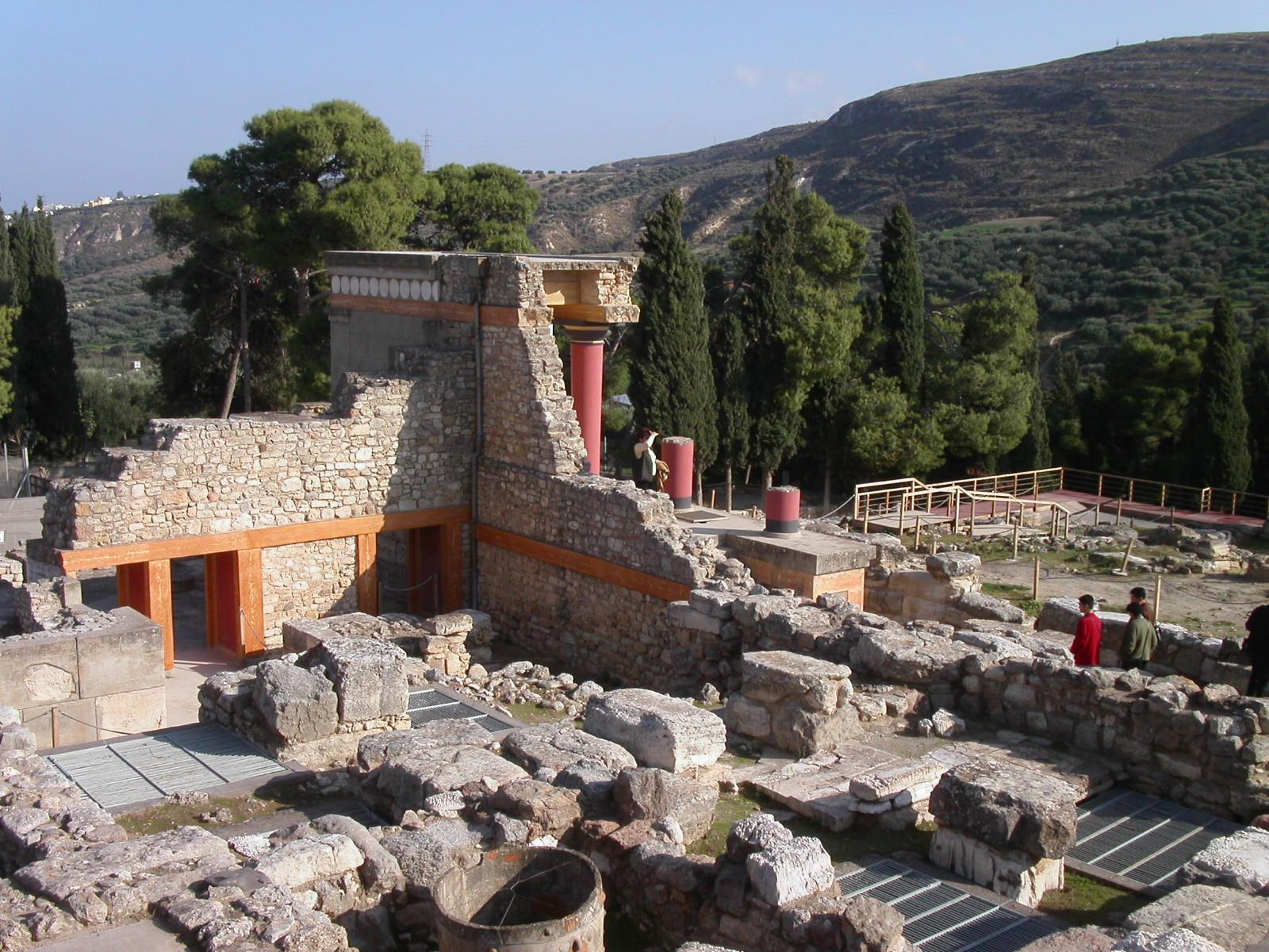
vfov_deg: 37.7
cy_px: 476
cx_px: 634
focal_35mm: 38
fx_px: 1393
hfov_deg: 49.0
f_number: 8
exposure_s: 1/350
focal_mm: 7.8
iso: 100
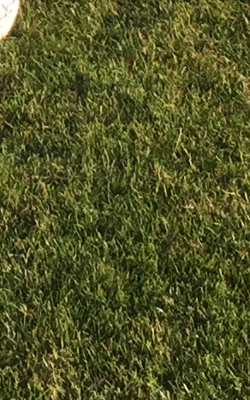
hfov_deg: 6.0
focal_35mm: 215
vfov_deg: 9.0
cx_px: -194
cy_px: -490
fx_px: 2343
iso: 32
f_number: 2.2
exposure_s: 1/775
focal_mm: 4.15
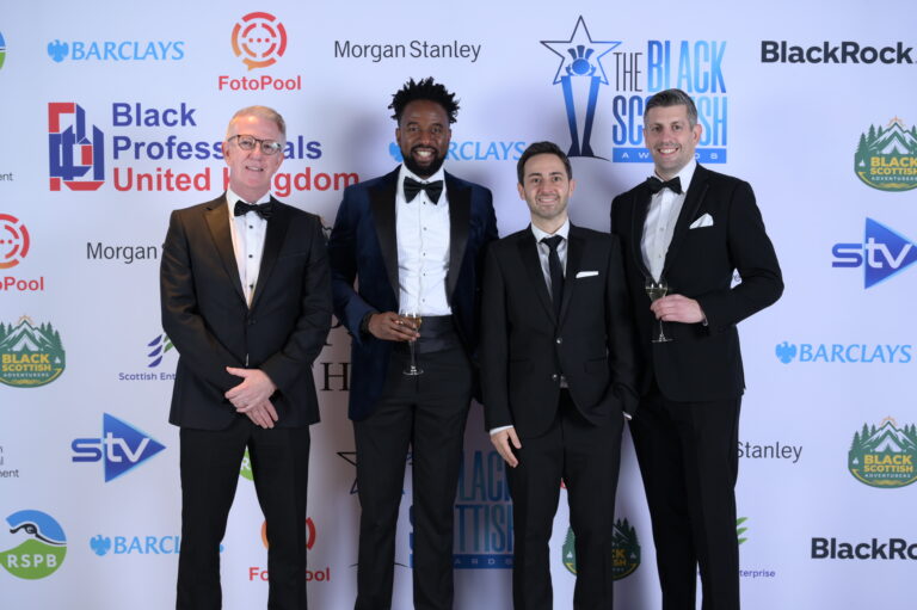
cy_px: 305
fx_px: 1044
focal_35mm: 41
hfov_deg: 47.4
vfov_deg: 32.6
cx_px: 458
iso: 320
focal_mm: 41
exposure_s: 1/200
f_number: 5
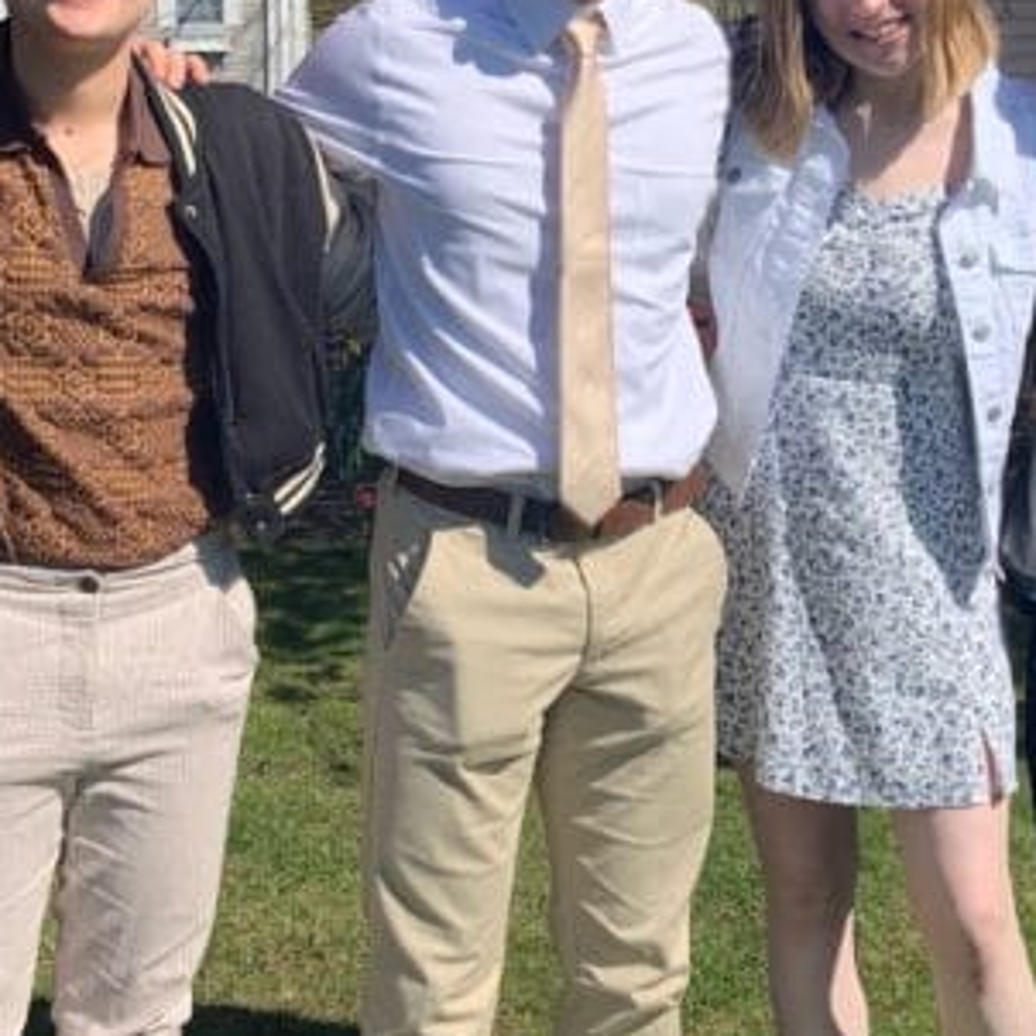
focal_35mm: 78
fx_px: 2641
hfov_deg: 22.2
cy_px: 261
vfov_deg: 22.0
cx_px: 521
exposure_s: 1/1812
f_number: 1.8
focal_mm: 4.25
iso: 25
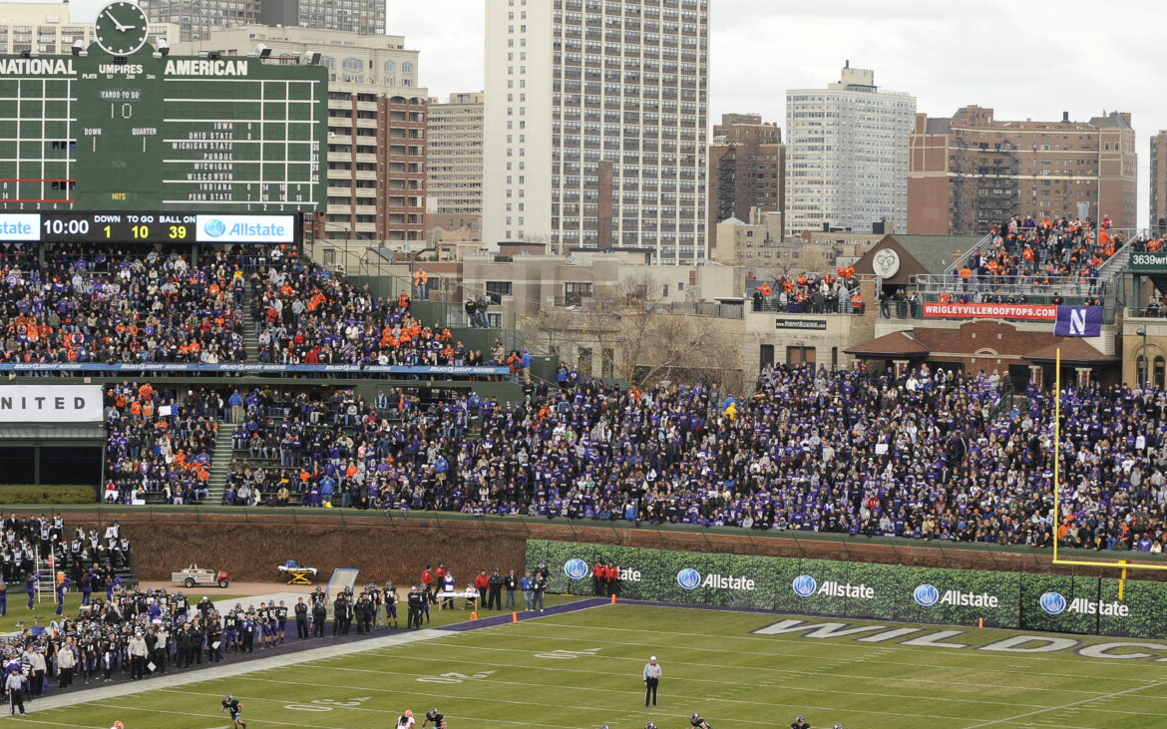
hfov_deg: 19.5
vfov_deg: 12.2
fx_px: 3403
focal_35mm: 107
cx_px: 610
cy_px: 414
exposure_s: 1/500
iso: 500
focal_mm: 80
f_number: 5.6
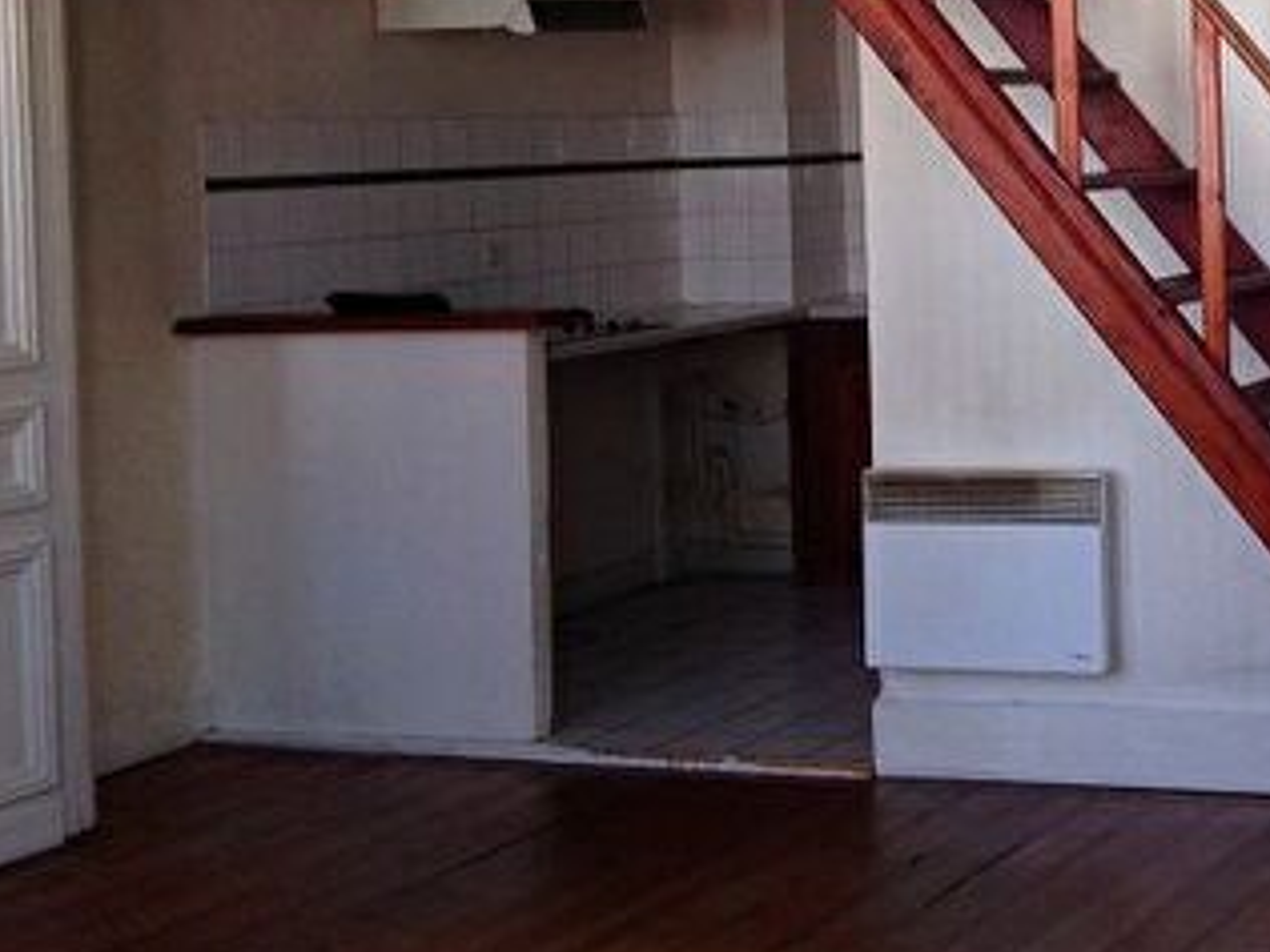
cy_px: 98
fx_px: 2678
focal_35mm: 73
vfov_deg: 19.8
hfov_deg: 25.3
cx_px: 1294
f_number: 2.4
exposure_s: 1/120
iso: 100
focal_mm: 4.12
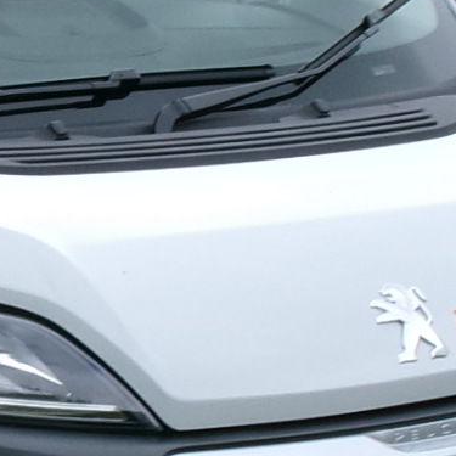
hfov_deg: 9.7
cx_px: -361
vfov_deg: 10.2
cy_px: 334
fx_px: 2549
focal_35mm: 171
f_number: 10.8
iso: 100
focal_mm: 5.1
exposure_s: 1/42
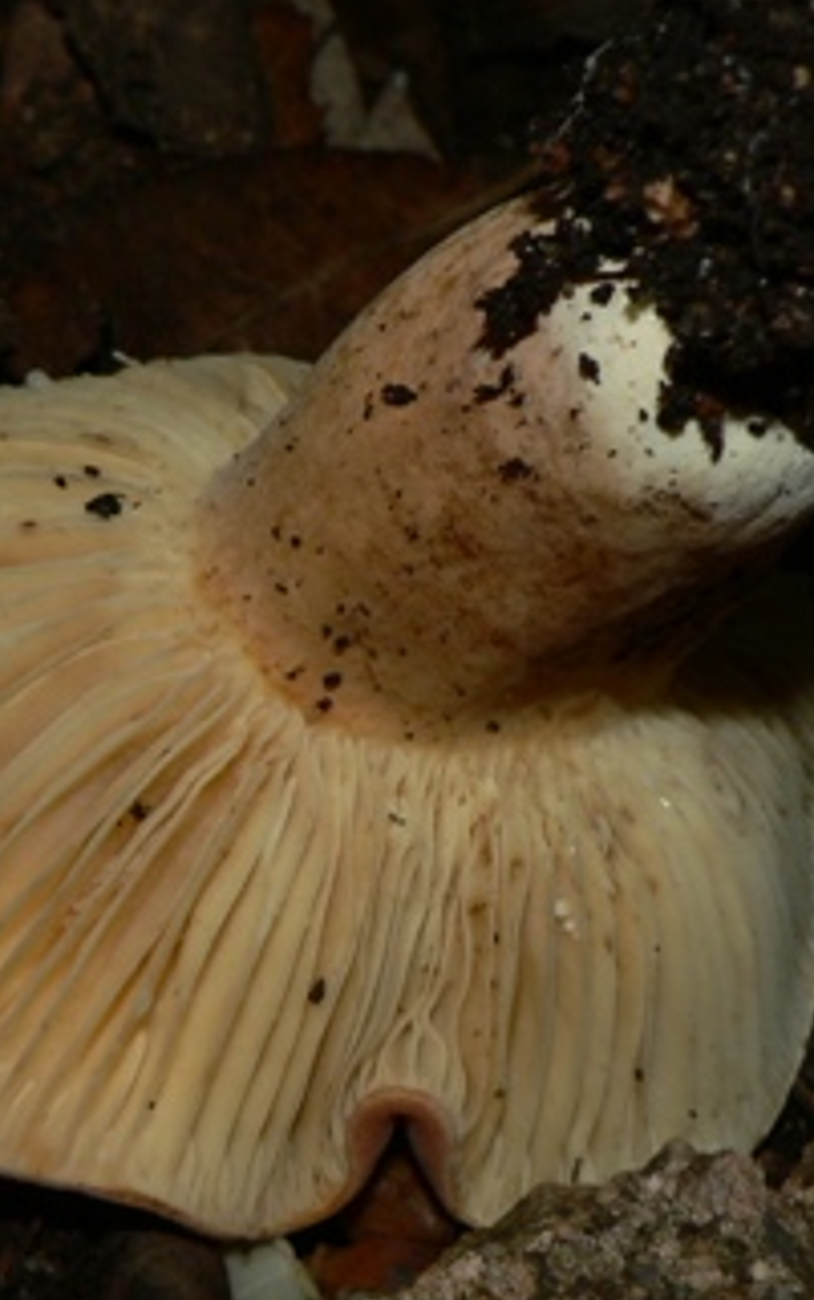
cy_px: 753
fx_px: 2694
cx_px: 271
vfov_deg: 27.1
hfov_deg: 17.1
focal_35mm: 76
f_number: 4
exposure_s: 1/250
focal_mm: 6
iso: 80
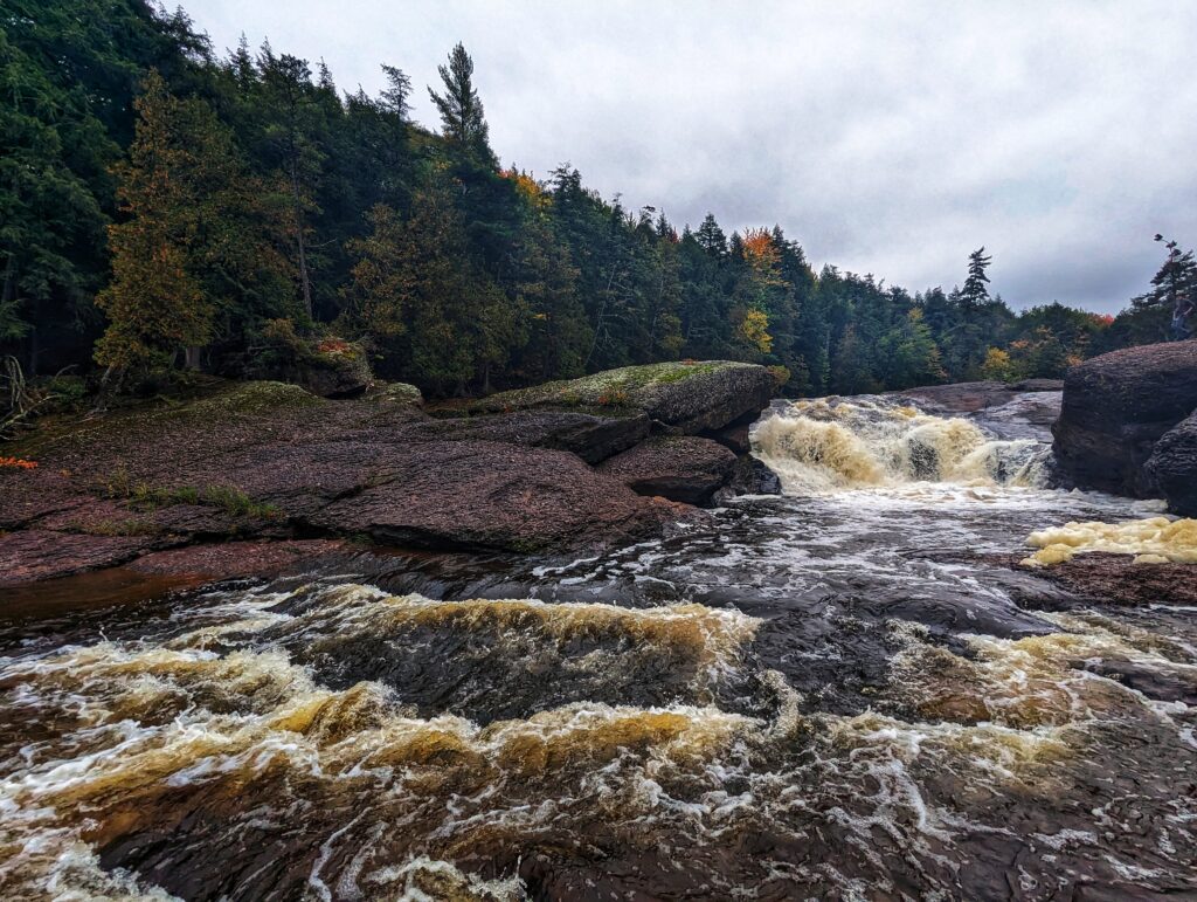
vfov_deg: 78.2
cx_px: 598
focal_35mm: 16
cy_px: 451
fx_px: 554
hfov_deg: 94.4
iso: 65
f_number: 2.2
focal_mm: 2.35
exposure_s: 1/939
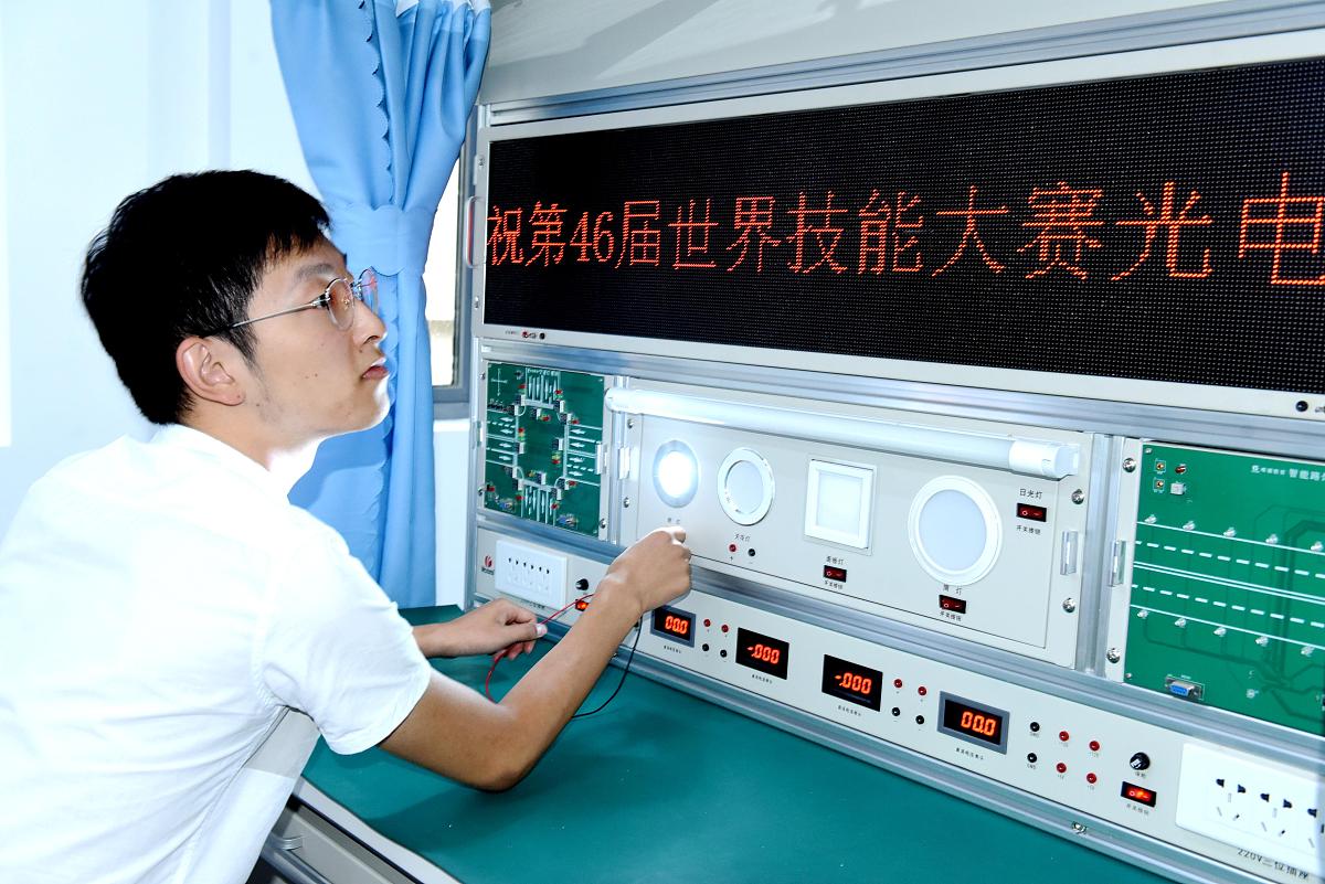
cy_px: 442
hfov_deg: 55.8
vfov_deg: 38.9
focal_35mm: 34
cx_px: 662
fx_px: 1252
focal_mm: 34
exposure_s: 1/125
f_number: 6.3
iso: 2200
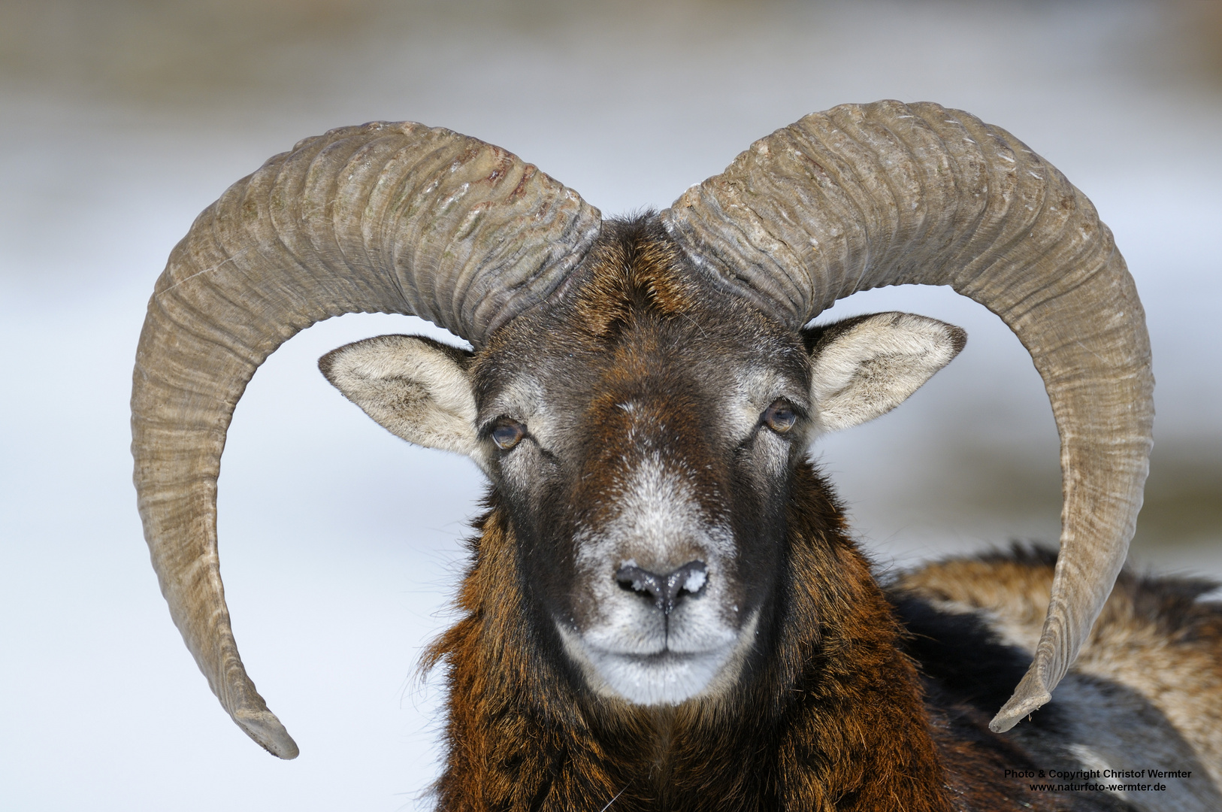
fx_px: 20342
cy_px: 406
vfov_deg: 2.3
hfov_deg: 3.4
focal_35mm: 600
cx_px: 611
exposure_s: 1/1000
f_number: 5.6
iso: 200
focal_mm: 400
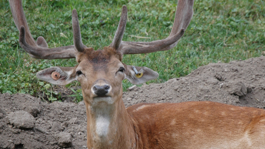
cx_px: 162
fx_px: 3387
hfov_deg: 4.5
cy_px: 115
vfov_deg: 2.5
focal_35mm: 482
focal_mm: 185
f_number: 5.6
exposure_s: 1/250
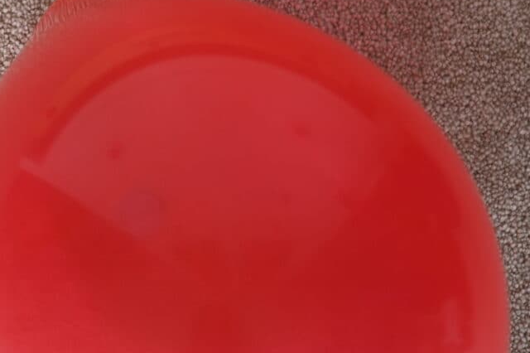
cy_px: 253
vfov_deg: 11.4
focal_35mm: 120
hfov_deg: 16.6
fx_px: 1766
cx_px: -40
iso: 400
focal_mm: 50
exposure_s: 1/250
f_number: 4
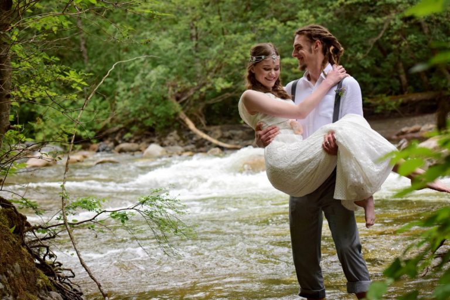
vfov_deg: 19.5
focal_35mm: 70
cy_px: 150
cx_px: 225
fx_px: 875
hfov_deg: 28.8
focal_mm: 70
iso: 640
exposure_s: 1/400
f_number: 4.5
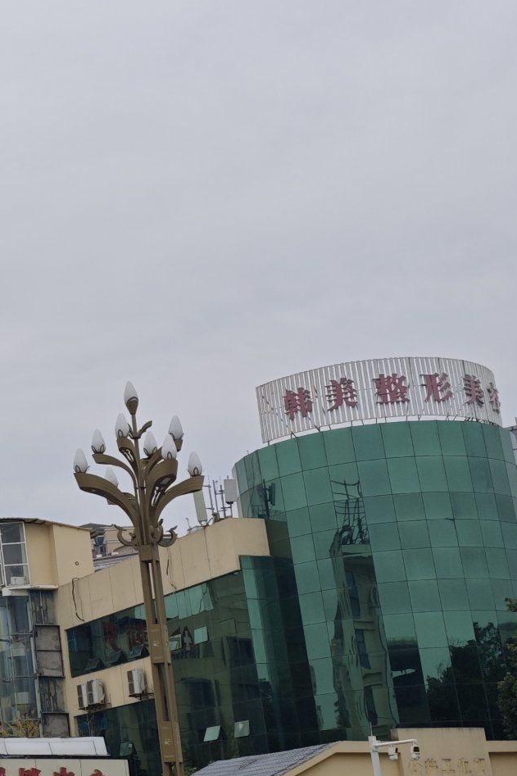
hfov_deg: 17.0
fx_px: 1487
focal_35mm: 69
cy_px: 371
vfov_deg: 29.2
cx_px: -351
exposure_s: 1/769
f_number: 1.6
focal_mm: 6.55
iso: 50
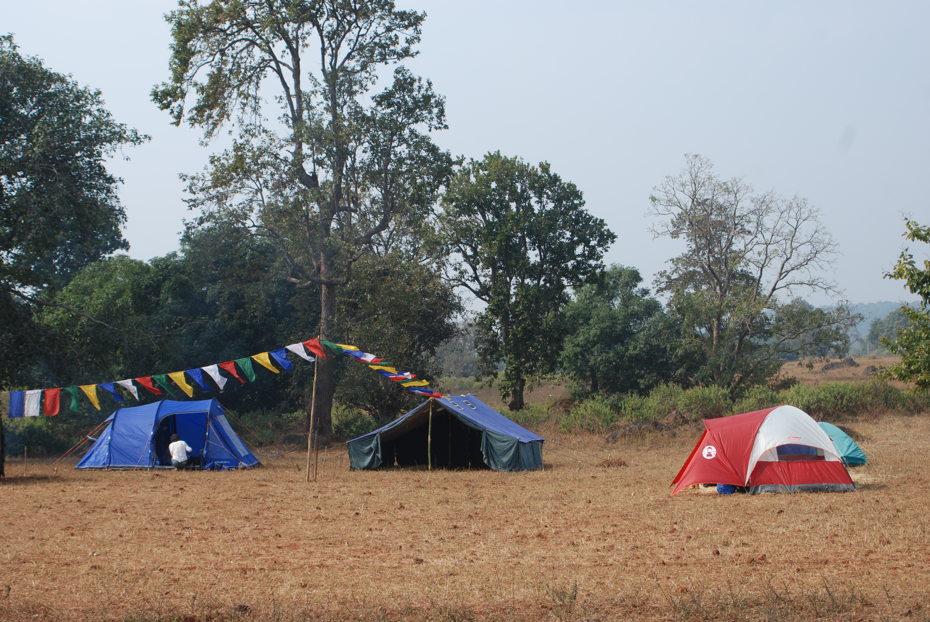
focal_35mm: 72
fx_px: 1862
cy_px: 311
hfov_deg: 28.0
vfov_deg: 19.0
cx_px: 465
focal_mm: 48
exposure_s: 1/200
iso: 100
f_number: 7.1
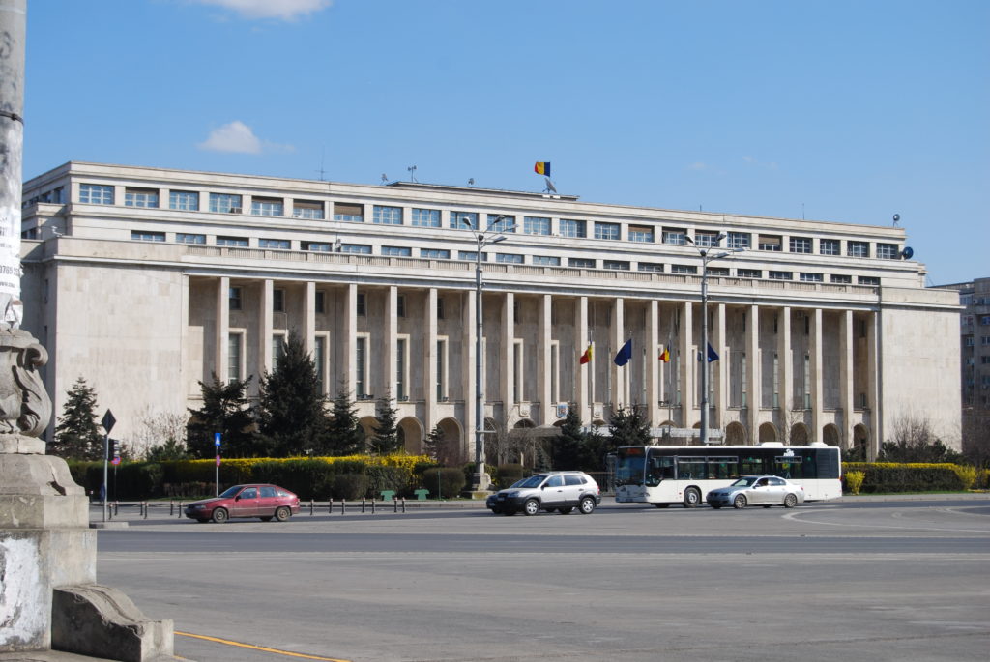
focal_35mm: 69
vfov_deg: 19.8
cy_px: 331
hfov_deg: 29.2
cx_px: 495
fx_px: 1899
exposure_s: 1/250
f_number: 8
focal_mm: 46
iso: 100
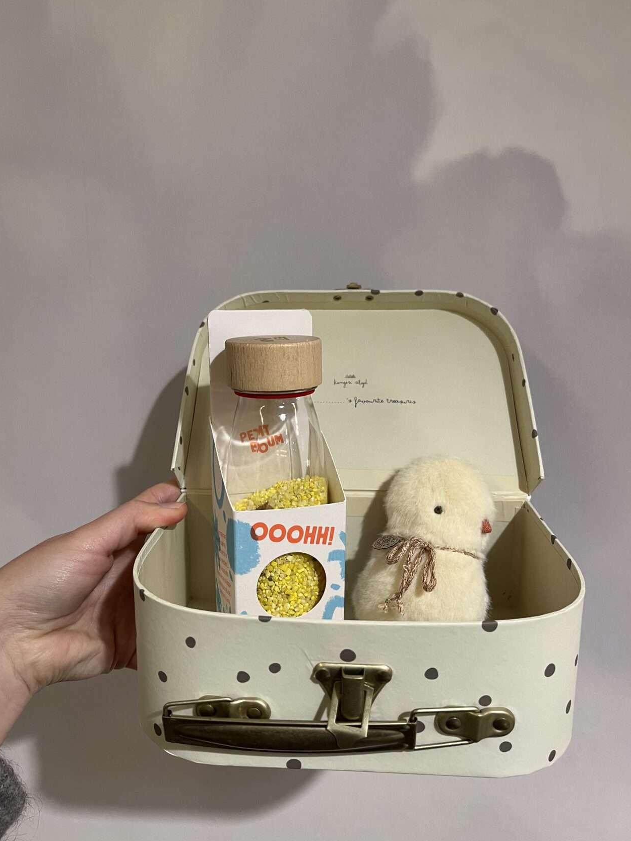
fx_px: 656
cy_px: 426
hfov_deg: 51.4
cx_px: 309
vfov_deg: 65.3
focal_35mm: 27
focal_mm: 5.1
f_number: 1.6
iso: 80
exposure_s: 1/50
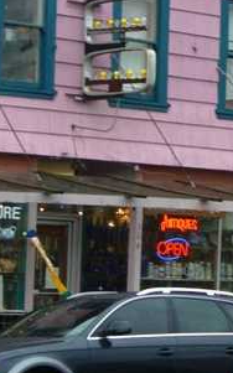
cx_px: 206
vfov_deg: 11.3
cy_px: 167
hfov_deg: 7.0
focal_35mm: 186
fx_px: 1891
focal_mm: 13.7
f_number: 3.8
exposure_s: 1/100
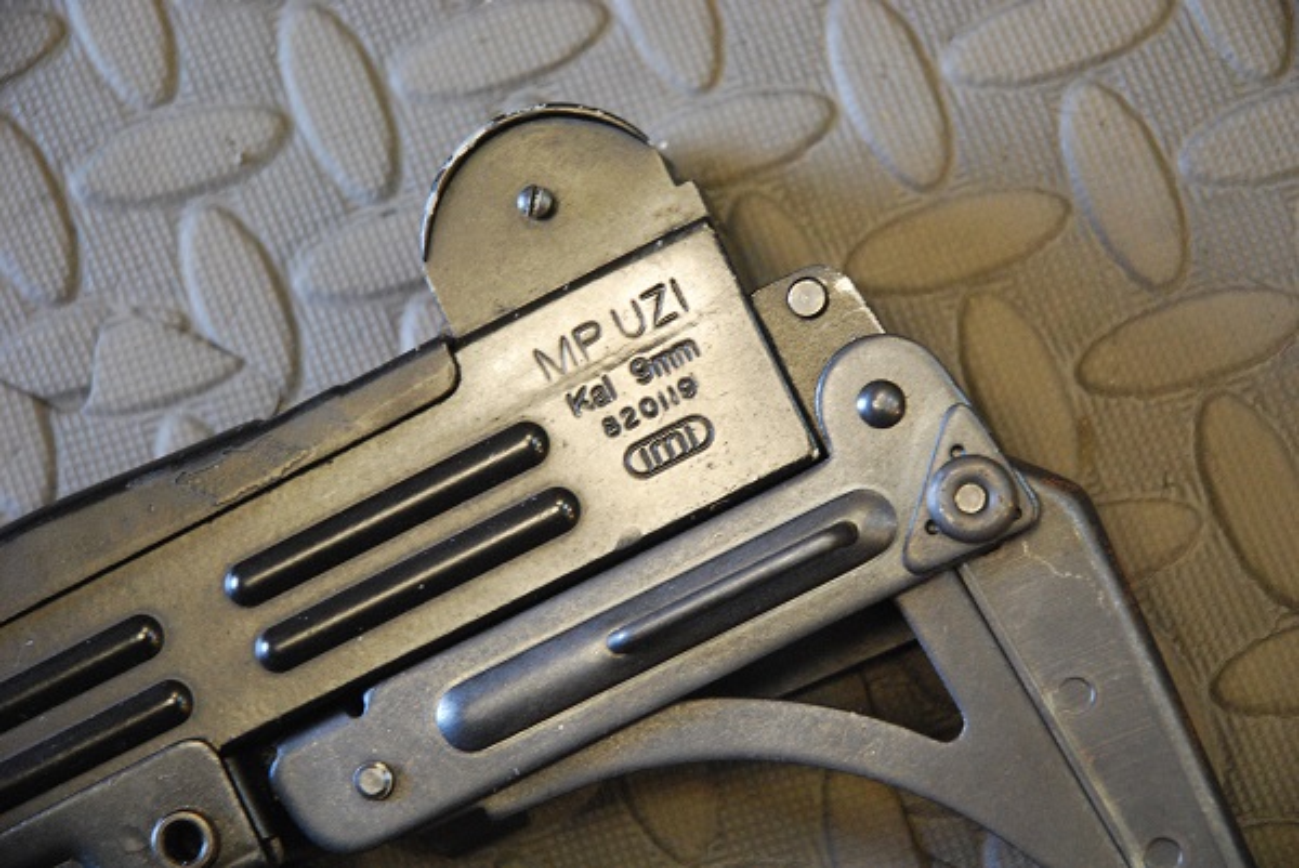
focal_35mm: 105
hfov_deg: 19.4
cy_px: 434
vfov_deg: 13.1
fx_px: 3791
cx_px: 650
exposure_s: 1/80
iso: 1600
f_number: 4.5
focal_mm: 70
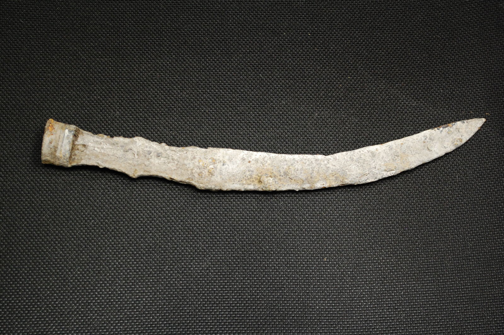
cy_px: 168
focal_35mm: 72
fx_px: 1007
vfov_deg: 18.9
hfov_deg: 28.1
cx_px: 252
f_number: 5.6
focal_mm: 48
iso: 800
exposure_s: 1/13
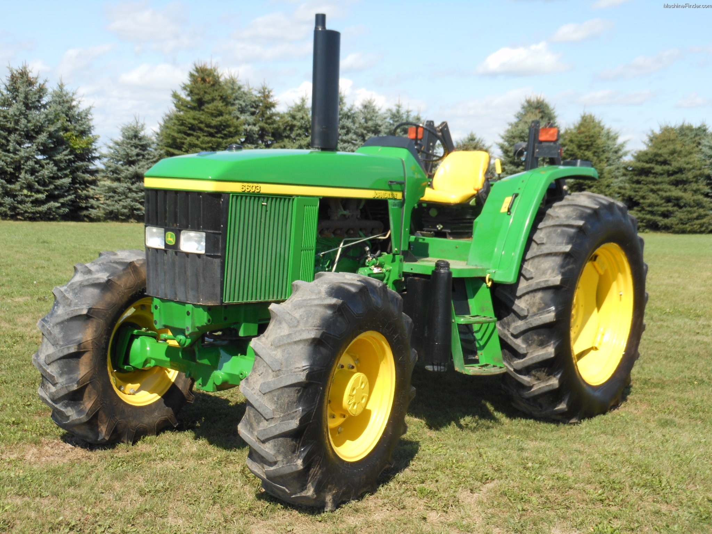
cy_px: 267
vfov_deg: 32.2
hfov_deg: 42.1
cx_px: 356
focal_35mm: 45
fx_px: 926
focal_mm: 8.1
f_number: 4.6
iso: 80
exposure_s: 1/320
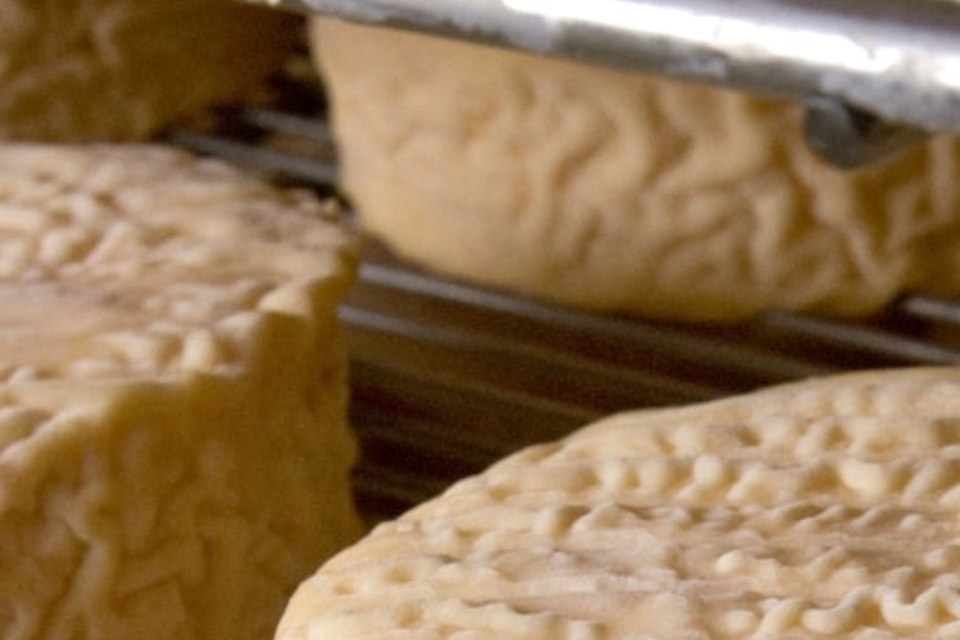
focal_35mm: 185
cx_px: 871
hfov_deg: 11.0
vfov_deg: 7.3
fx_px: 4933
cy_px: 1038
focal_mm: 50
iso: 400
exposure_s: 1/60
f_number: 16
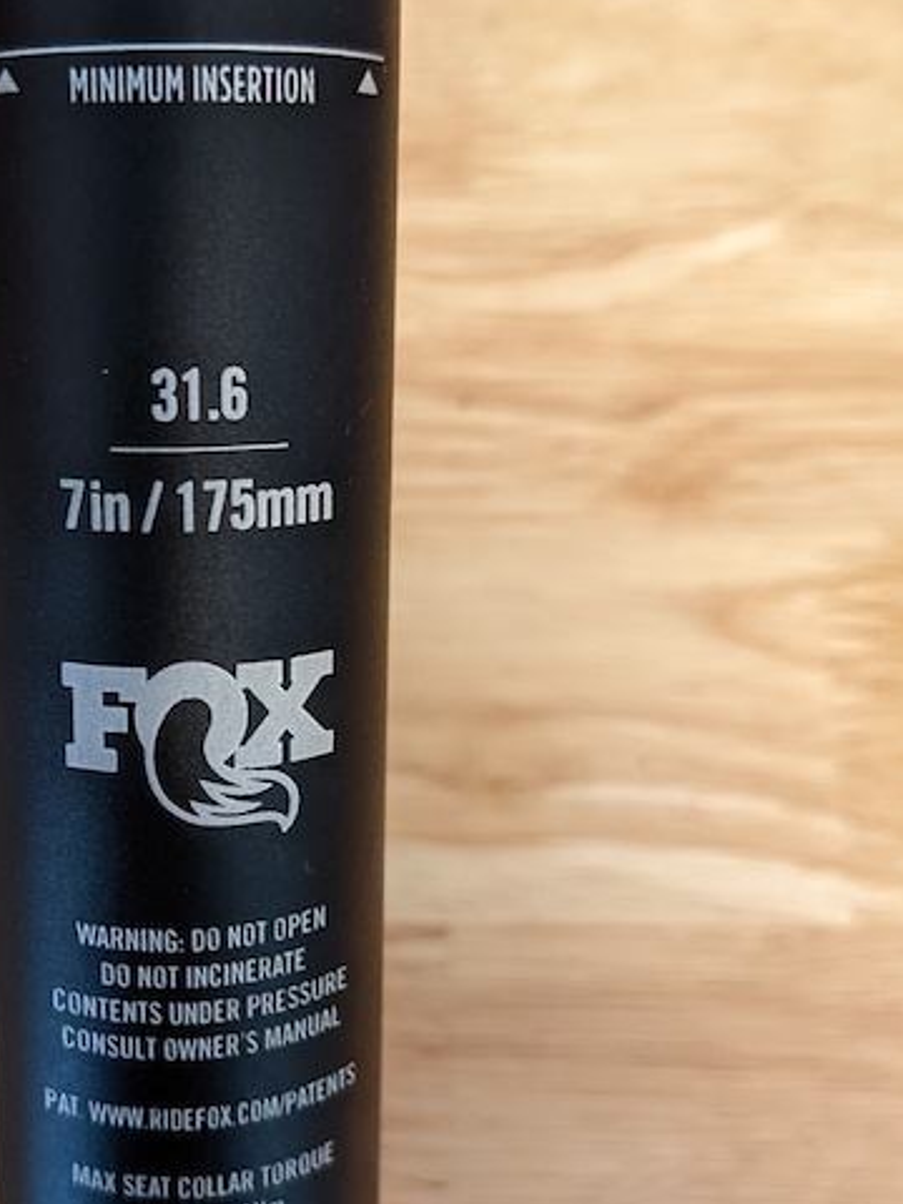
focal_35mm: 45
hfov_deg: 31.8
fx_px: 1565
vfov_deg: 42.0
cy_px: 660
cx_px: 278
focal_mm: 4.38
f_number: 1.73
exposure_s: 1/24
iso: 593
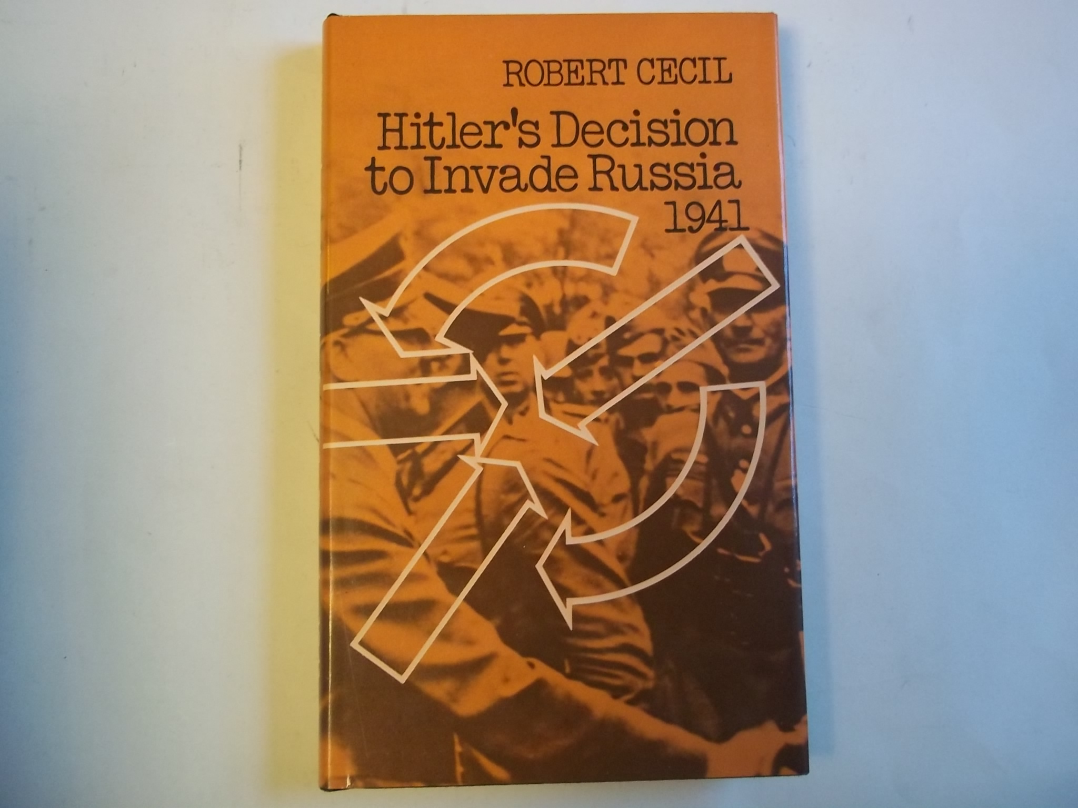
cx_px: 539
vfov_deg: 39.7
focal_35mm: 36
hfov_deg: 51.4
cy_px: 404
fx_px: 1121
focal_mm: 6.5
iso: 167
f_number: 3.1
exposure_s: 1/8
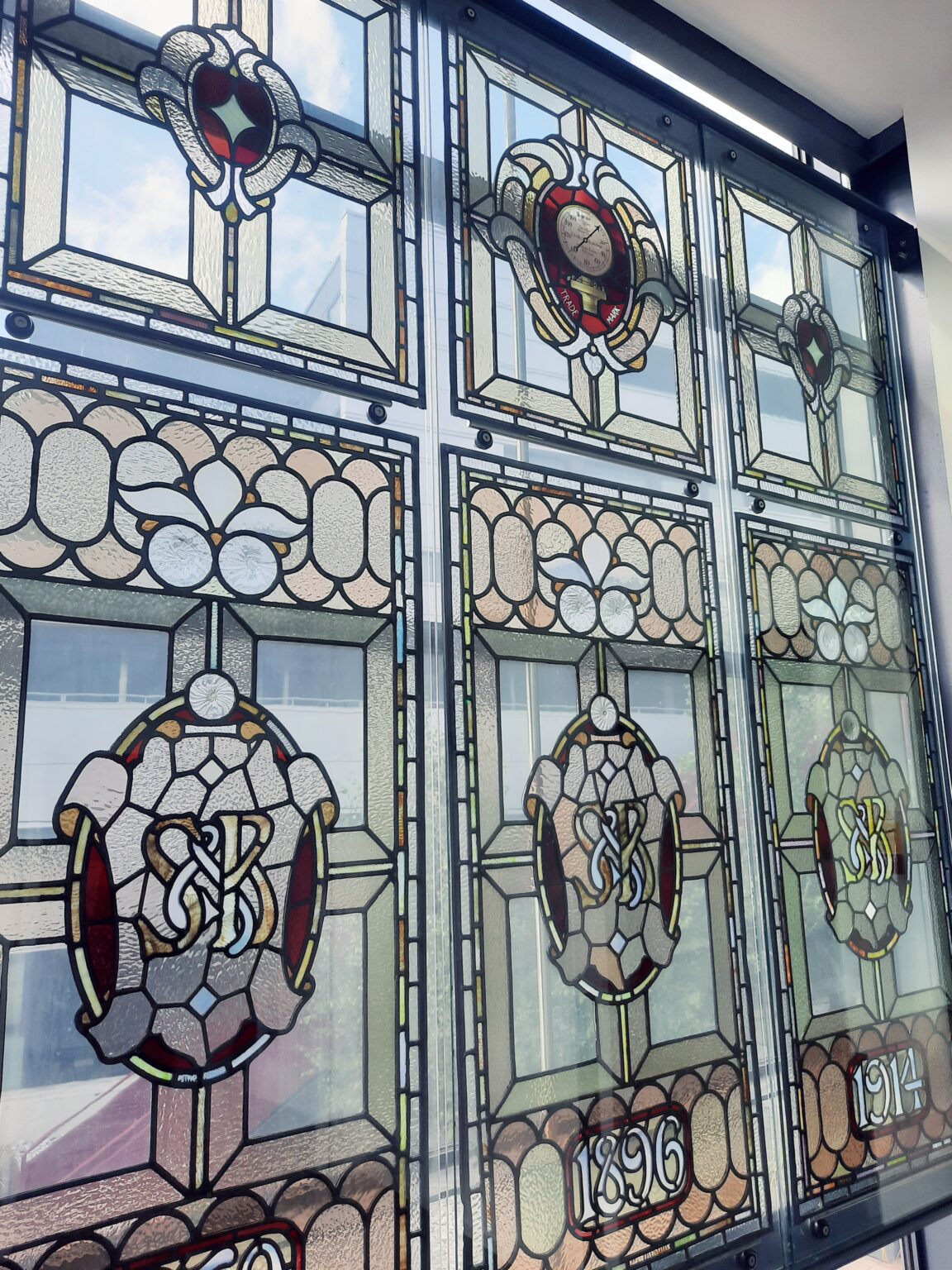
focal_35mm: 25
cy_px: 635
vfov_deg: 69.4
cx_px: 476
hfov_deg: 54.9
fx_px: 917
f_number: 2
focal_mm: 4.6
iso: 32
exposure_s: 1/119
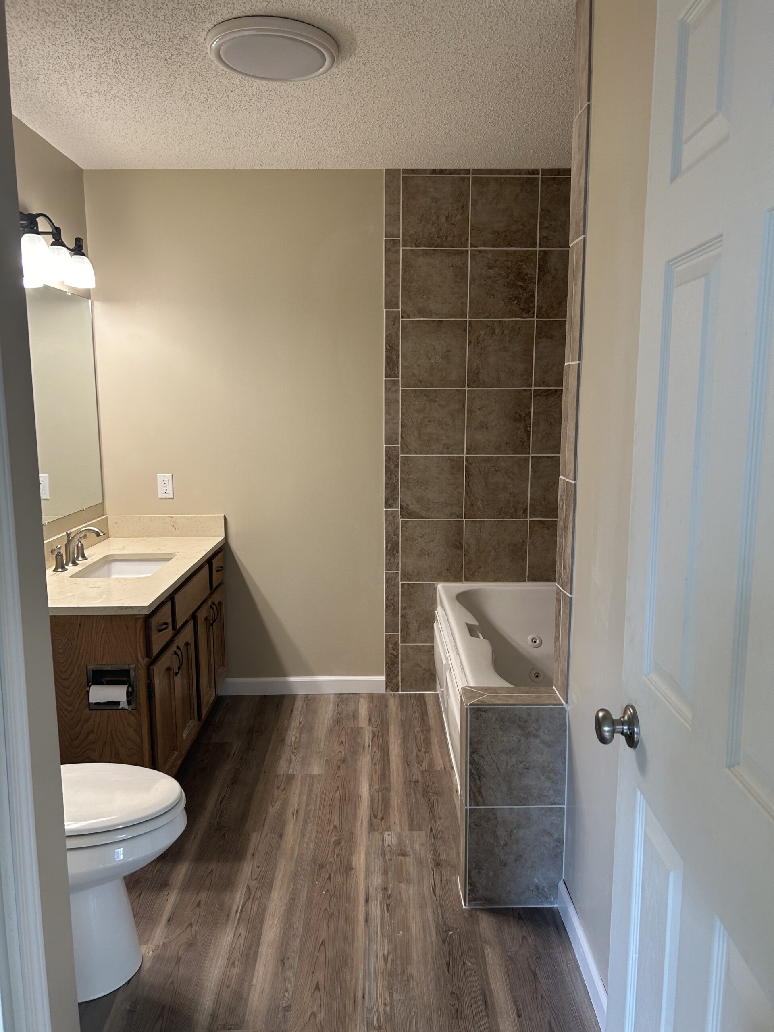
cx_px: 387
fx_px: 775
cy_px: 516
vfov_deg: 67.3
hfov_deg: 53.1
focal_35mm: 26
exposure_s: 1/60
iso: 80
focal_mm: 5.7
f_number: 1.5
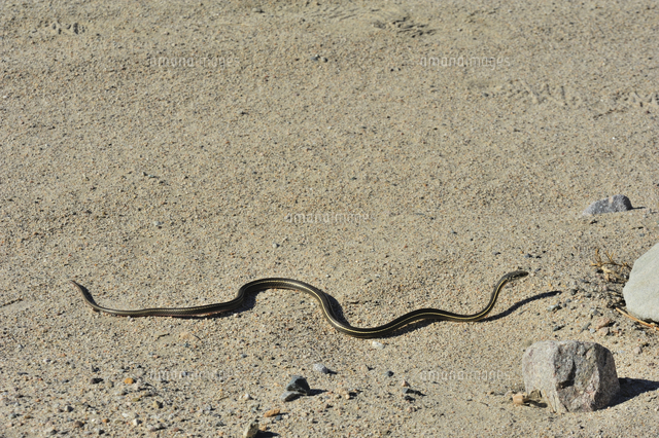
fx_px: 2653
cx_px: 330
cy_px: 219
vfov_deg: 9.5
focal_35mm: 145
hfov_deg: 14.2
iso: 250
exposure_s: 1/800
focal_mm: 145
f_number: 14
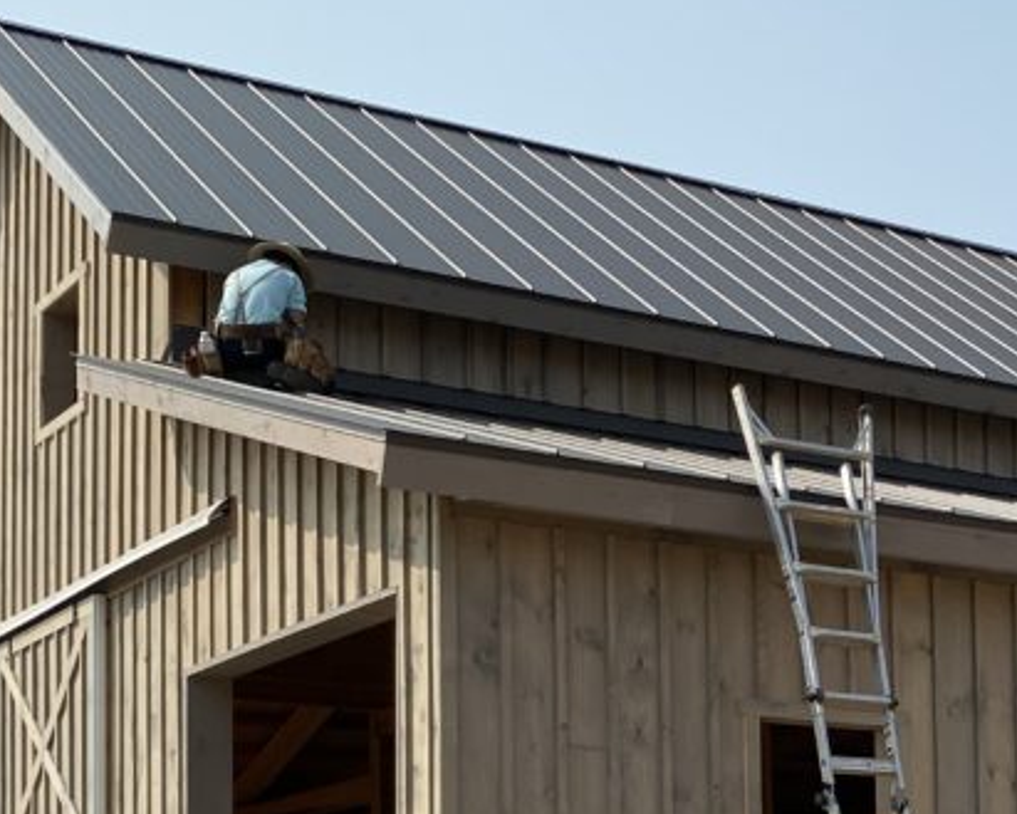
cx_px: 1059
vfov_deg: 18.7
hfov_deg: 23.0
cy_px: 881
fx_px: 2378
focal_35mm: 79
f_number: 1.8
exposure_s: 1/3610
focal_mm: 4.25
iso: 32
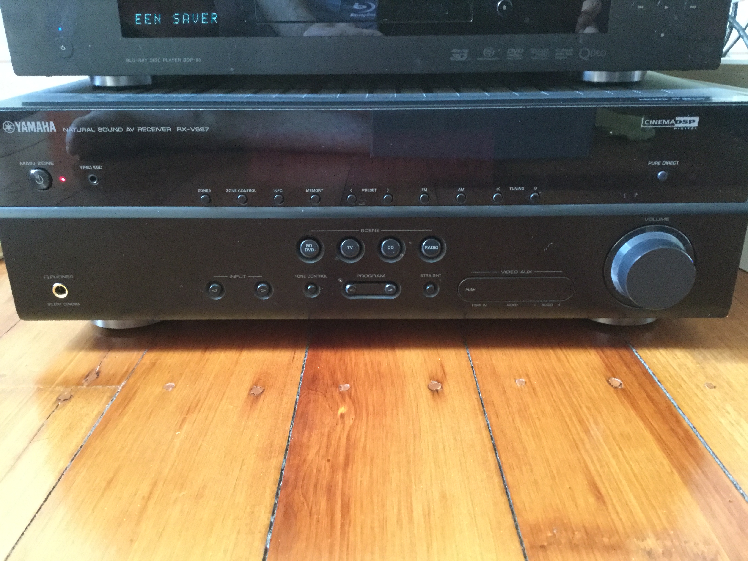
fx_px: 670
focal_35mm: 31
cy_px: 280
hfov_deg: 58.4
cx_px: 374
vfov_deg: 45.4
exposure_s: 1/17
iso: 500
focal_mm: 3.3
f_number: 2.4
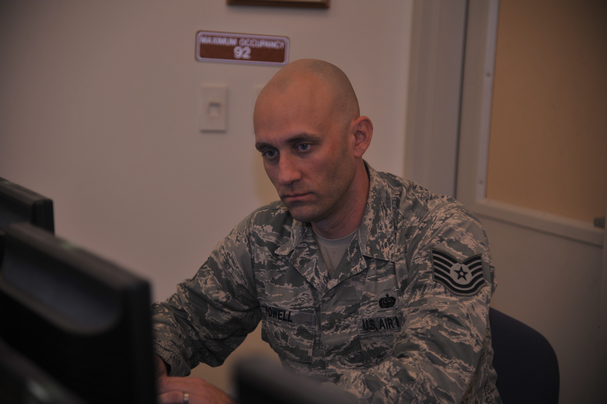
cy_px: 202
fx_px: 1550
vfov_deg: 14.8
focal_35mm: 92
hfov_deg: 22.2
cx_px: 304
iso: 320
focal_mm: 92
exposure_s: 1/100
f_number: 4
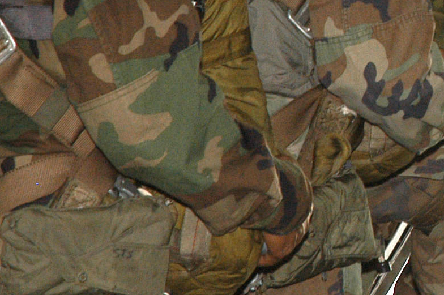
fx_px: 4965
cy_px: -66
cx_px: 635
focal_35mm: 403
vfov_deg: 3.4
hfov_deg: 5.1
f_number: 7.1
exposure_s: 1/180
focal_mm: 70
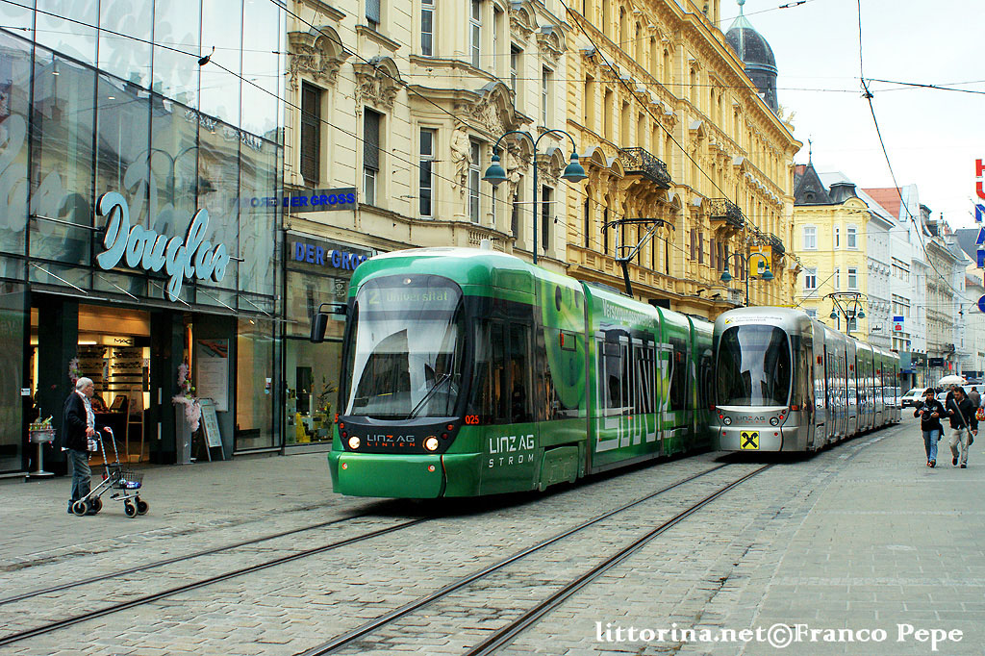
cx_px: 492
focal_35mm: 45
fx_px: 1231
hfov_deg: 43.6
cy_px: 328
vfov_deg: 29.8
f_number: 5
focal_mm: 30
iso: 800
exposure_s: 1/500
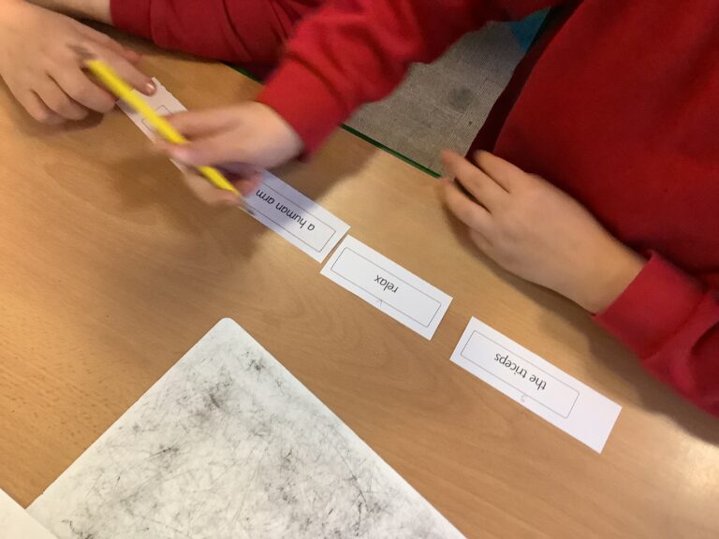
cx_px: 360
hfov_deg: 58.4
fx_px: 644
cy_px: 270
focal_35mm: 31
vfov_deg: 45.4
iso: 400
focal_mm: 3.3
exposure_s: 1/60
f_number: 2.4
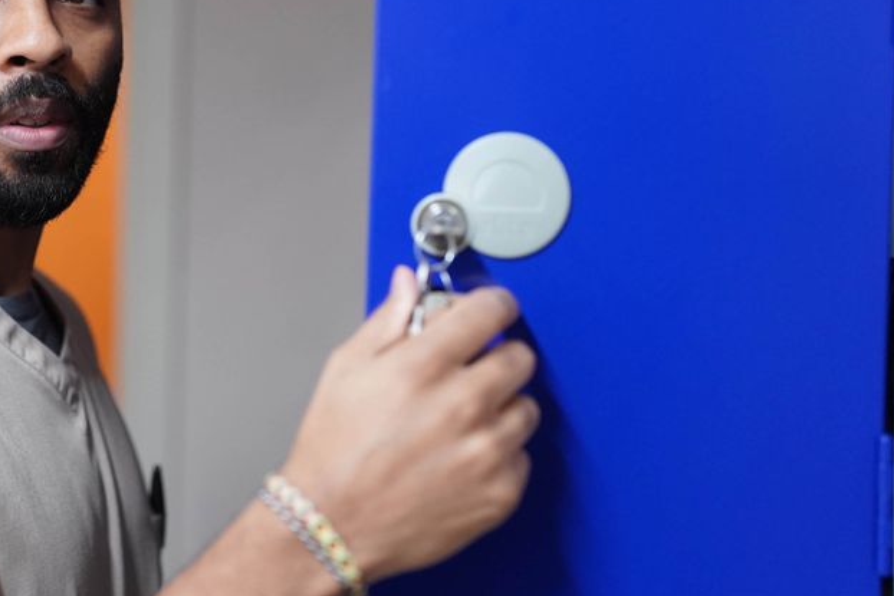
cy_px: 169
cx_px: 201
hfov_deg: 25.6
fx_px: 1937
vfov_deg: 17.4
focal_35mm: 78
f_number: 2
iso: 2500
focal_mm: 50
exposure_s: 1/125
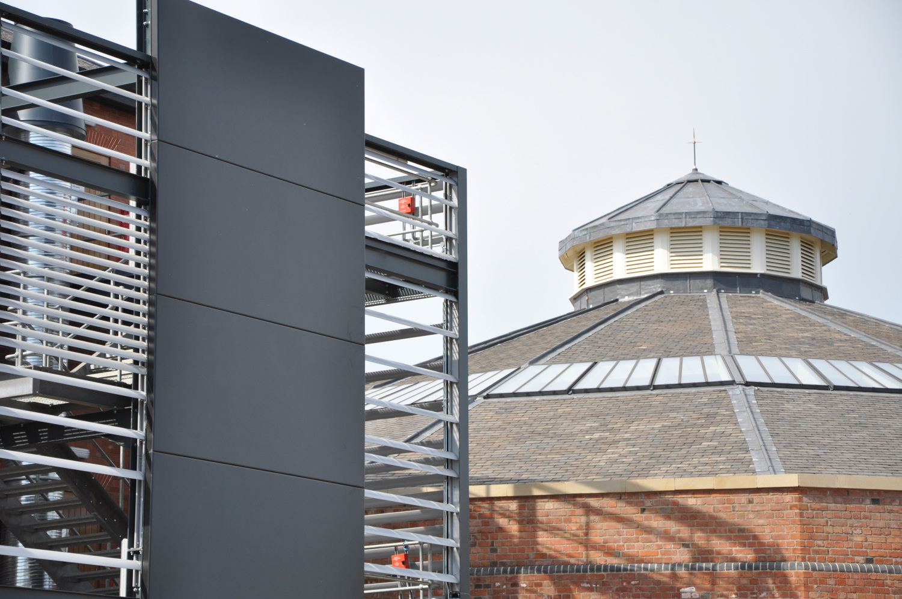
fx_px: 2816
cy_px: 300
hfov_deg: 18.2
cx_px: 451
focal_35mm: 112
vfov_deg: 12.2
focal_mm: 75
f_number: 5.3
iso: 200
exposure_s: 1/500
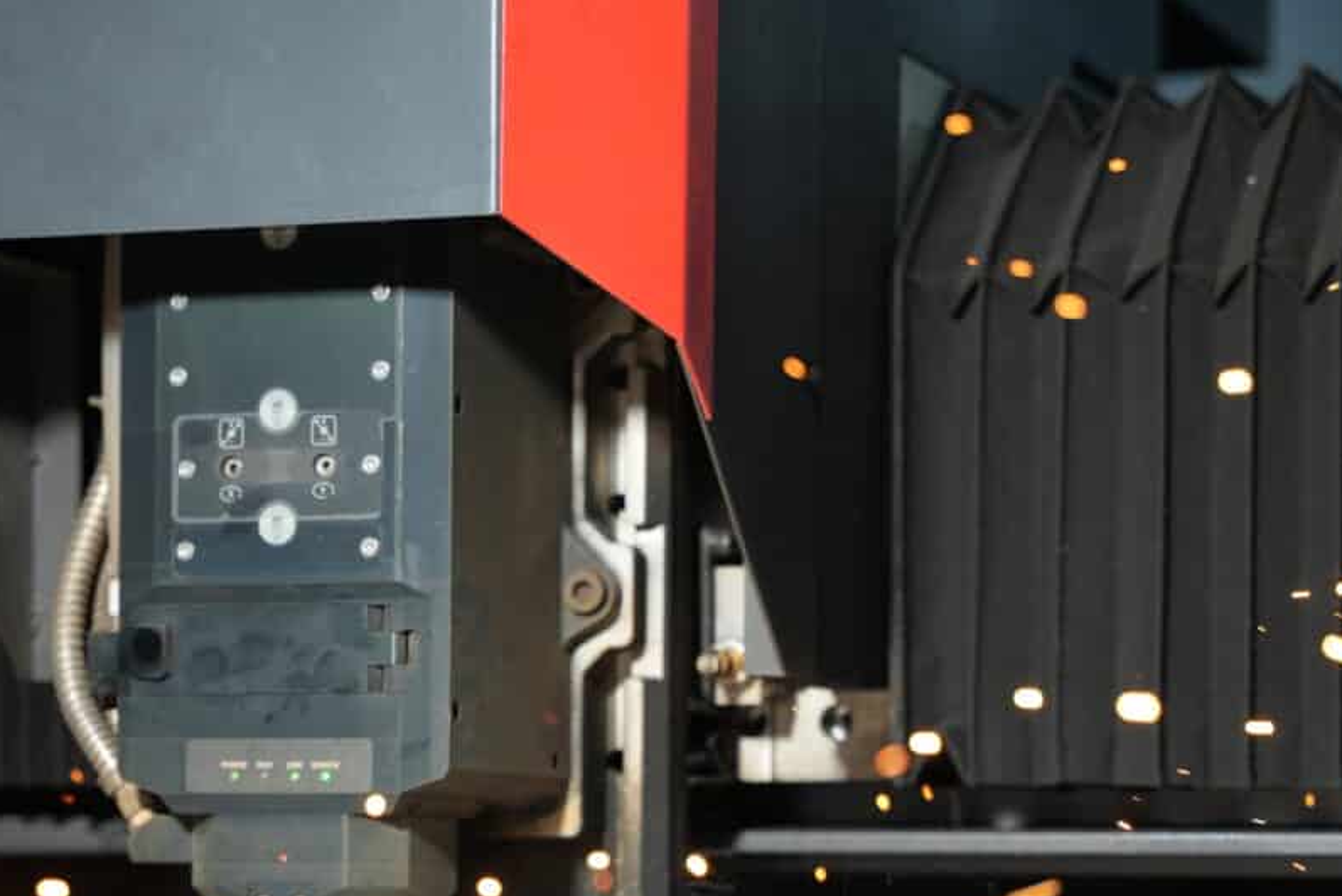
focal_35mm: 135
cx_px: 341
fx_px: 5033
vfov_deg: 10.1
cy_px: 724
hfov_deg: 15.1
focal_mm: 70
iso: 640
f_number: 2.8
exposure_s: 1/200
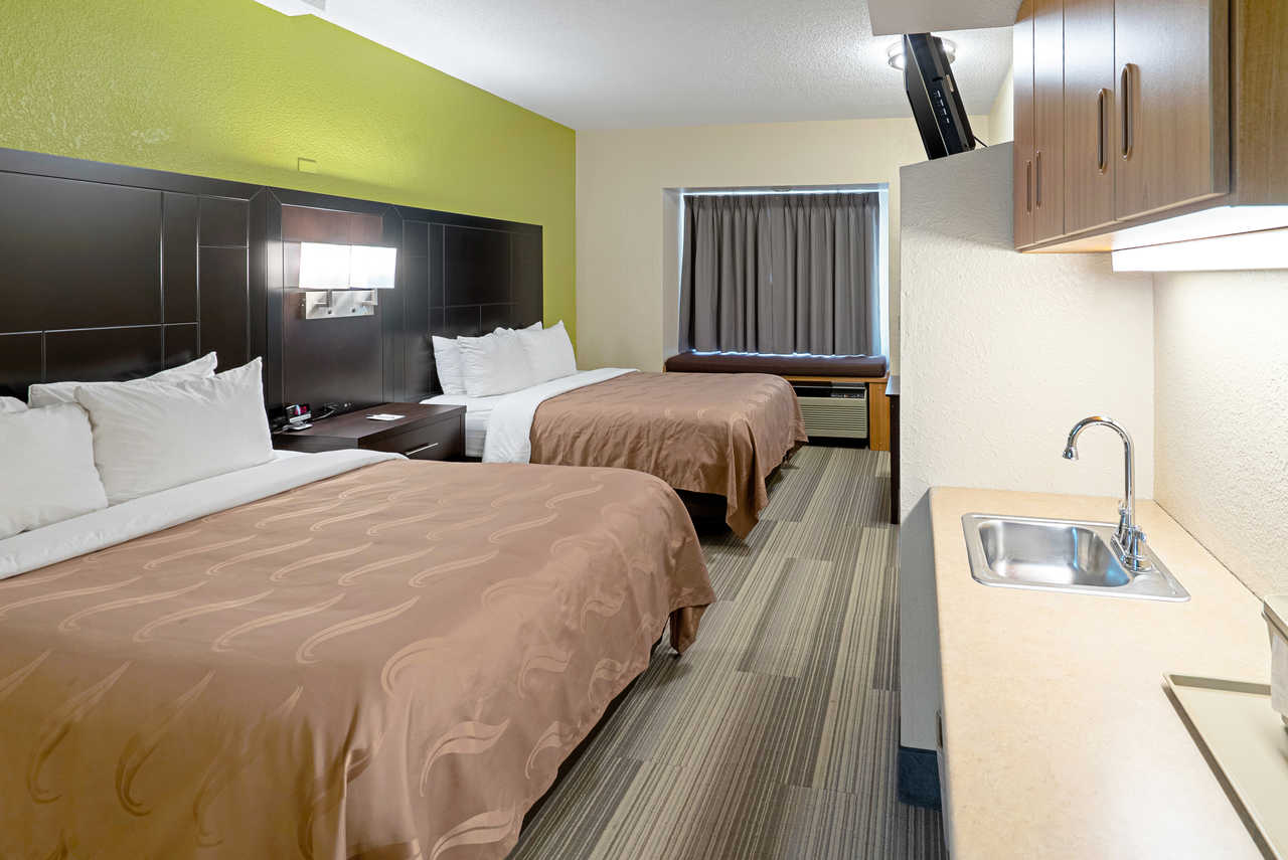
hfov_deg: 96.7
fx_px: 573
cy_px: 430
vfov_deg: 73.8
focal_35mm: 16
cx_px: 644
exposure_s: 1/25
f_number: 8
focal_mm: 16
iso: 800
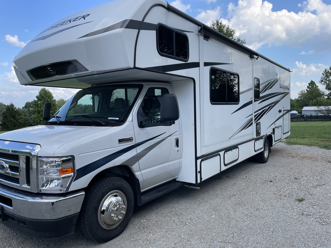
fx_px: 249
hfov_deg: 67.3
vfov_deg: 53.1
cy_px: 124
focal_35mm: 26
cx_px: 166
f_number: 1.6
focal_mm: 4.2
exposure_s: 1/1033
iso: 32
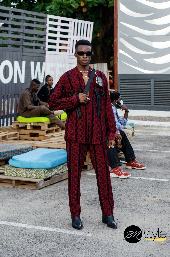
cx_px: 85
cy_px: 128
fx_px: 534
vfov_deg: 27.0
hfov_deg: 18.1
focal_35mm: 75
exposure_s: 1/200
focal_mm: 50
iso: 1000
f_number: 4
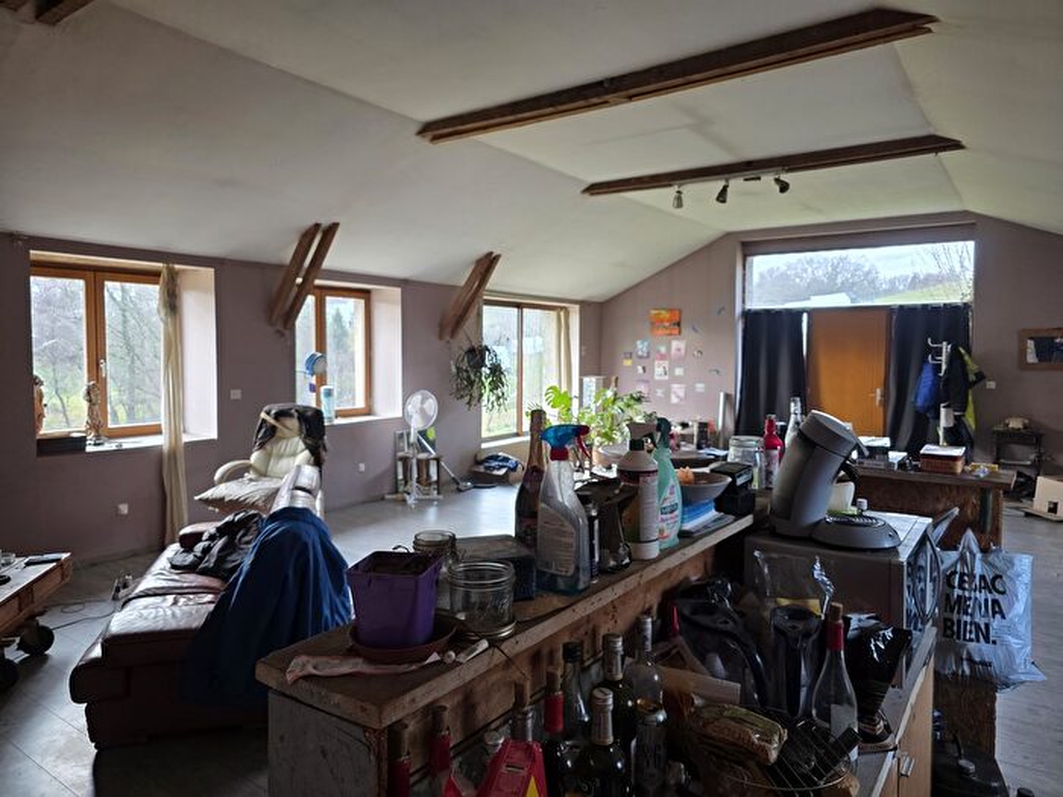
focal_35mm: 23
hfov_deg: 73.9
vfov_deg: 58.9
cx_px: 532
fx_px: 706
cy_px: 398
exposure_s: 1/100
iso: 200
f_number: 1.7
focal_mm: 6.3
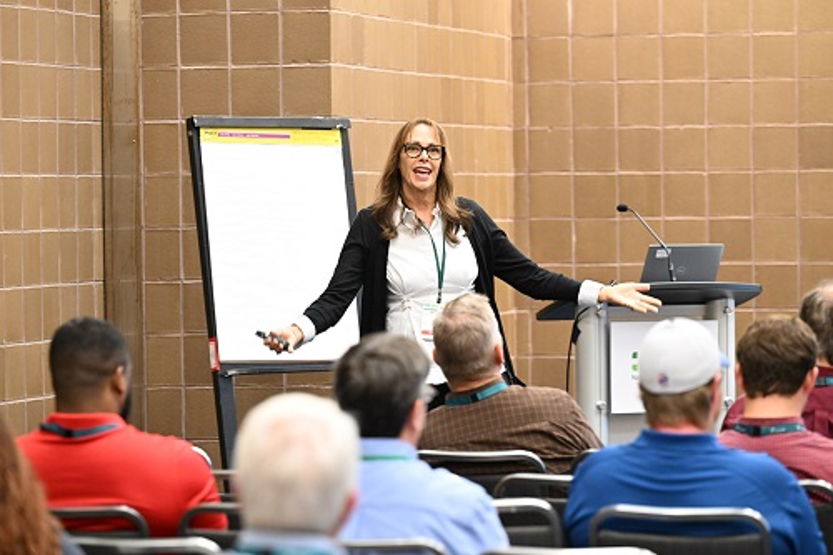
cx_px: 416
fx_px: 4048
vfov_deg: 7.8
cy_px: 278
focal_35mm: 175
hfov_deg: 11.7
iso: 5000
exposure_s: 1/160
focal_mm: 175
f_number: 4.5
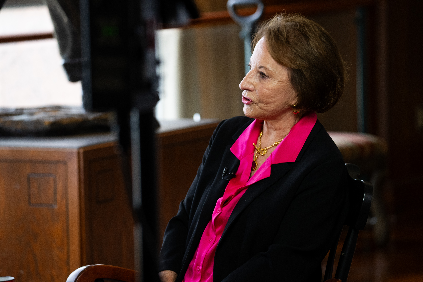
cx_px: 212
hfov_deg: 35.9
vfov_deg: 24.4
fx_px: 652
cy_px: 141
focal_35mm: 56
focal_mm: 55.5
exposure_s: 1/80
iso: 2000
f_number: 5
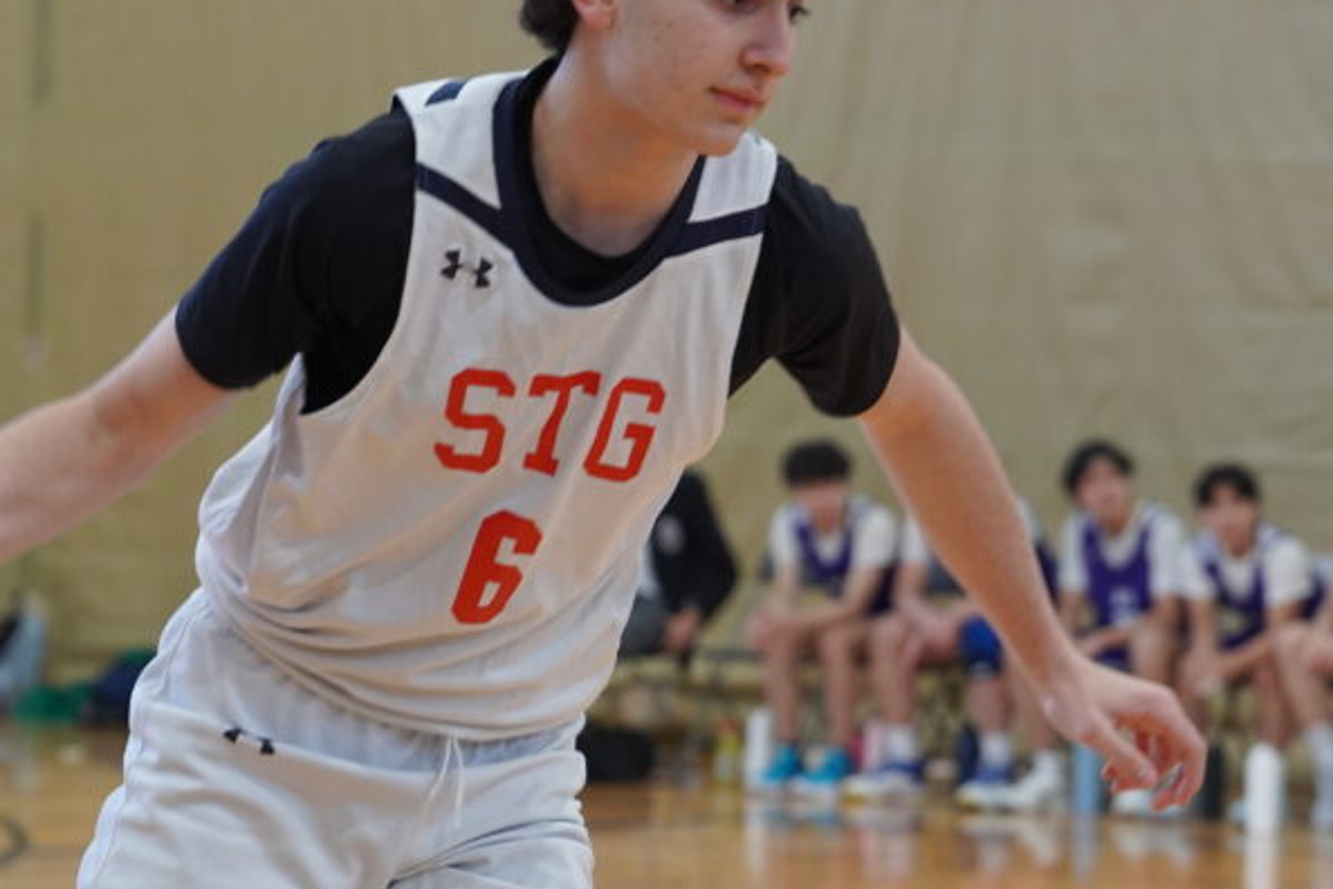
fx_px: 6702
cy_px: 455
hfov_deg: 11.4
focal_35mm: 181
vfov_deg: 7.6
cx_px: 736
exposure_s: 1/160
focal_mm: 70
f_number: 4
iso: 1600
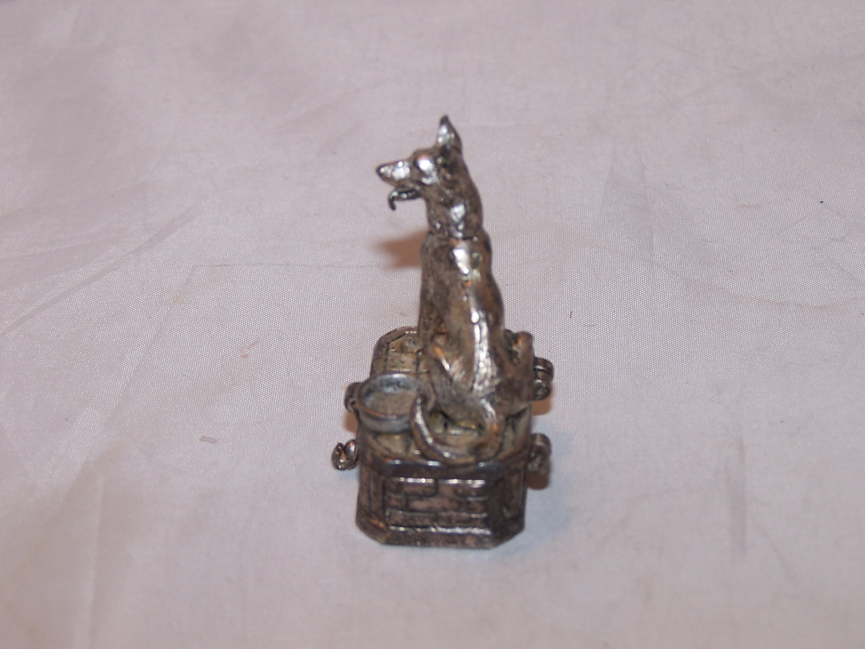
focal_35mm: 105
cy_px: 324
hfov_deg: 18.7
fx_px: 2624
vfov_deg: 14.1
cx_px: 432
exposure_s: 1/90
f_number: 3.2
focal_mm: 17.5
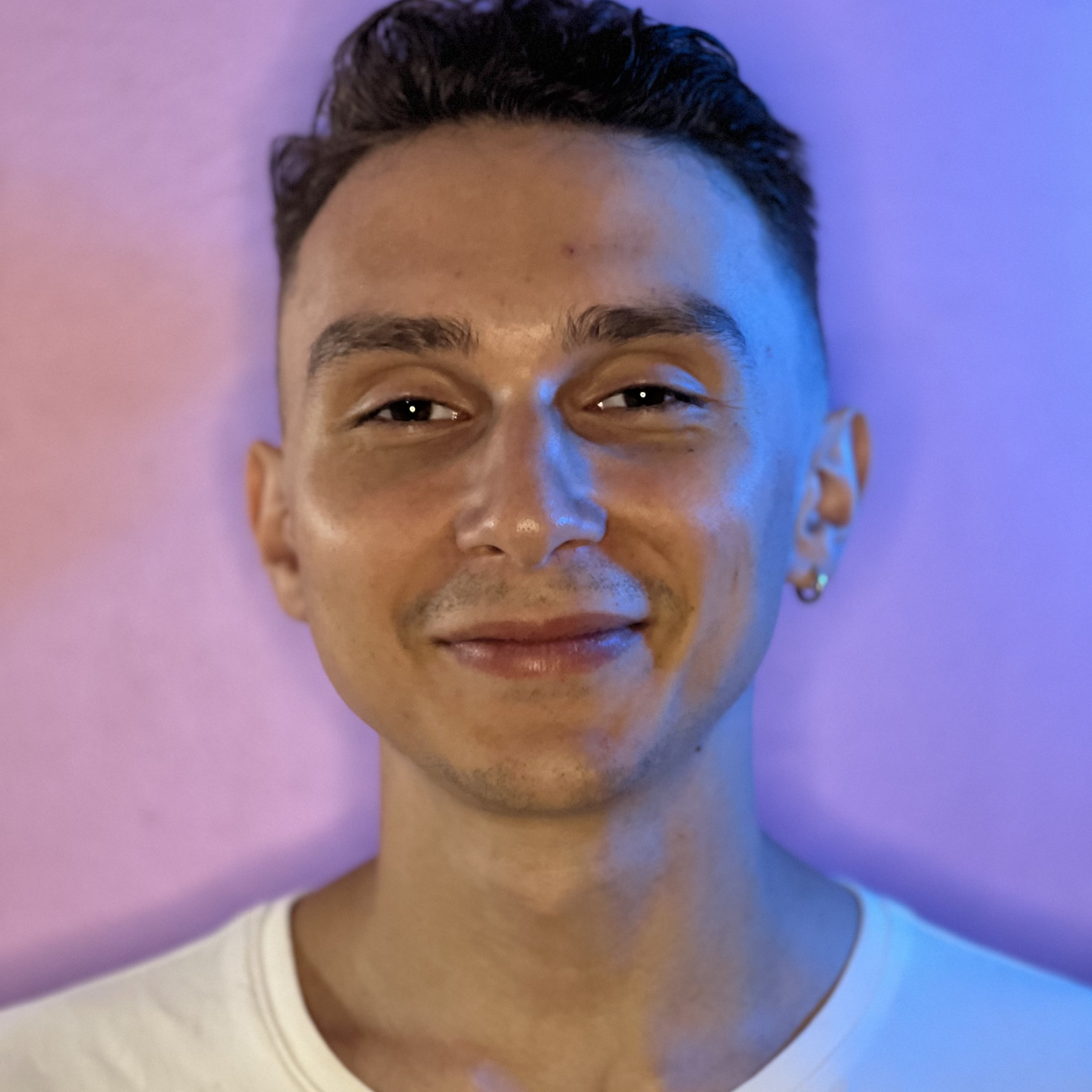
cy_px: 555
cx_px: 546
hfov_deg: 19.1
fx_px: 3248
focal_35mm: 91
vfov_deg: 19.1
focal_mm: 9
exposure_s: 1/37
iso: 400
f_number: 2.8
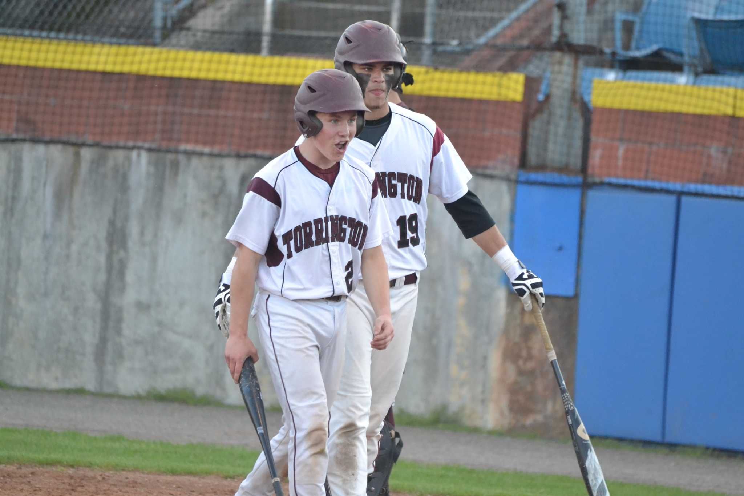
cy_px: 248
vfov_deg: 3.1
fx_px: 9299
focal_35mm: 450
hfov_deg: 4.6
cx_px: 372
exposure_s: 1/800
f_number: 5.6
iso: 3200
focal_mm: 300
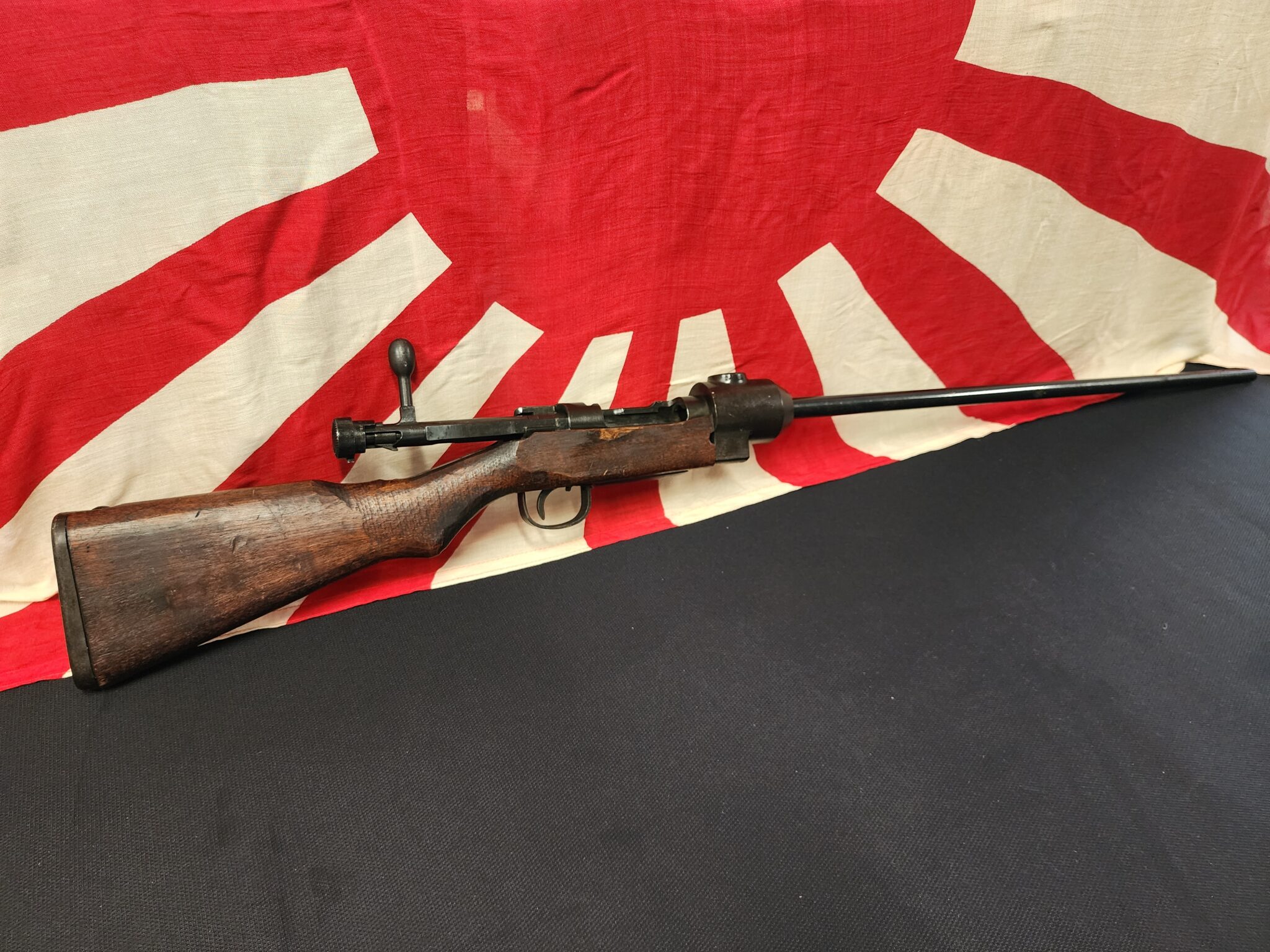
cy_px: 476
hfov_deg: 73.9
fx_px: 844
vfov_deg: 58.9
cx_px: 635
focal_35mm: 23
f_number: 1.8
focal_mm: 6.4
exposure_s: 1/120
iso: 400
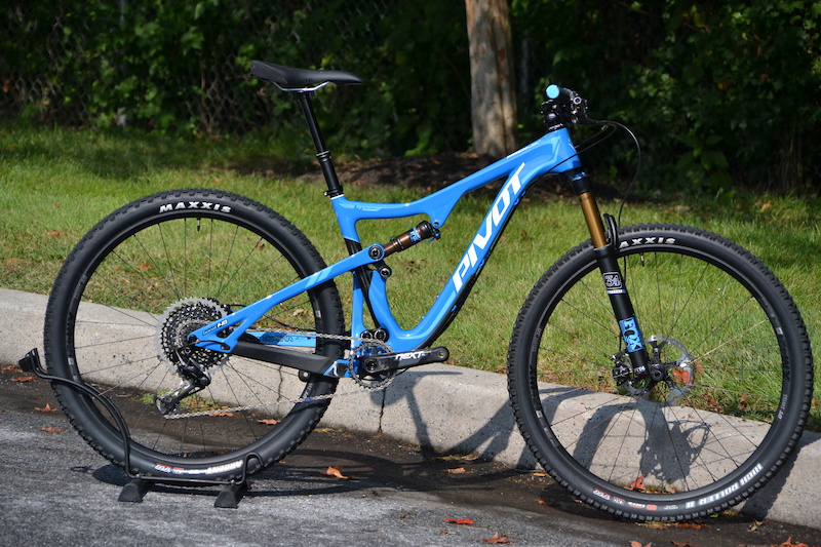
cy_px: 274
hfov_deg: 9.5
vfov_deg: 6.3
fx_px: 4959
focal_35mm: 218
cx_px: 410
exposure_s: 1/4000
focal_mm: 145
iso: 800
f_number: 5.6
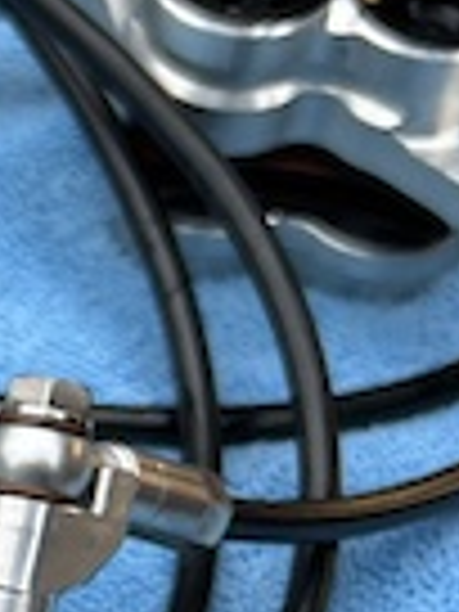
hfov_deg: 9.0
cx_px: -526
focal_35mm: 153
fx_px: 2705
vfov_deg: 12.4
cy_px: 864
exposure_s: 1/120
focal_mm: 5.7
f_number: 1.5
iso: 80
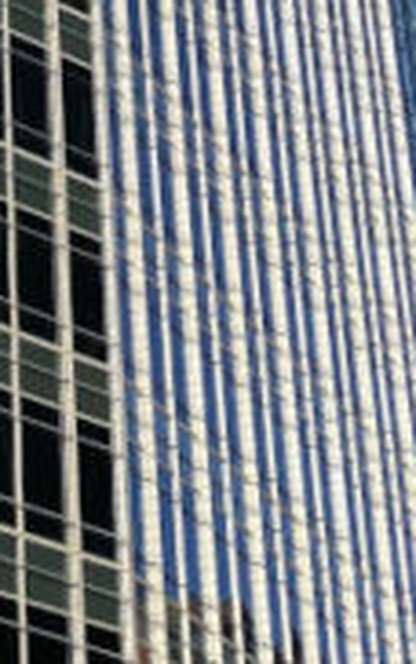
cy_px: -534
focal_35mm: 147
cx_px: -212
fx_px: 2662
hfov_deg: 8.7
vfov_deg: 12.9
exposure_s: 1/2967
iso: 32
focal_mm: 4.25
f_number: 1.8
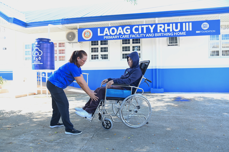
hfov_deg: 67.4
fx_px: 172
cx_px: 114
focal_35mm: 27
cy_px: 76
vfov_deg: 47.9
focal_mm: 27
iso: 500
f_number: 4
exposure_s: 1/250
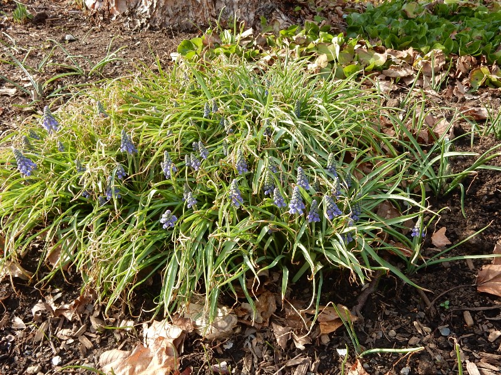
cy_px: 188
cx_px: 250
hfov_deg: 51.4
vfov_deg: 39.7
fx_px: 521
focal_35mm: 36
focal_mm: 6.4
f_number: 4
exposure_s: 1/125
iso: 125
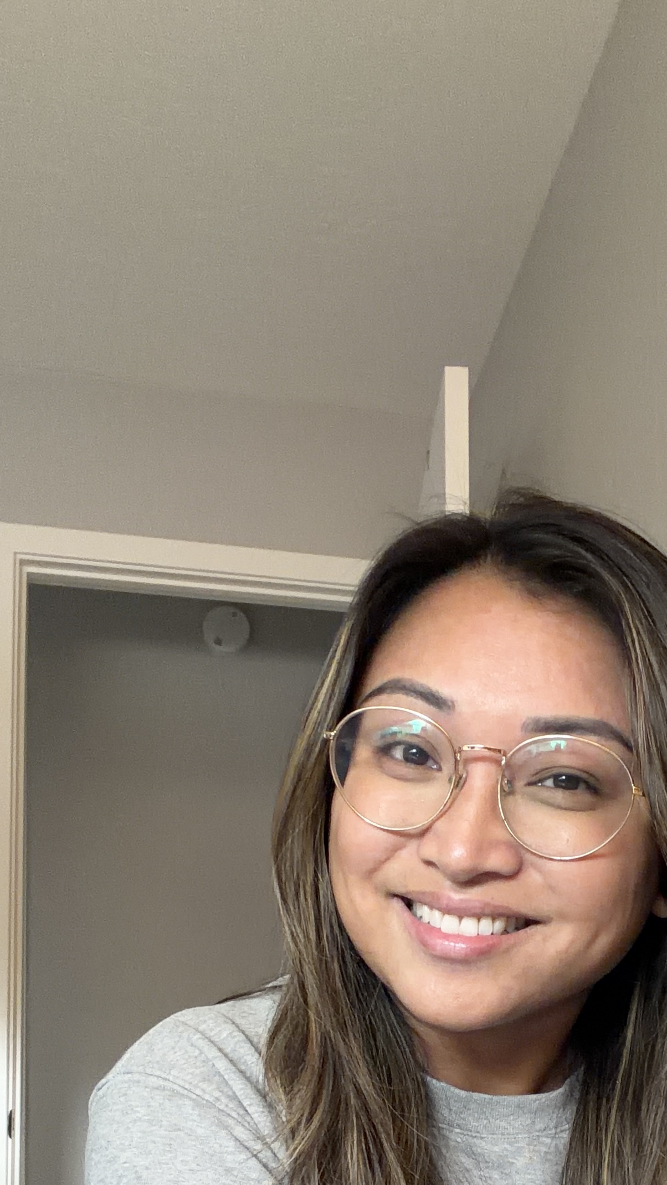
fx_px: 1226
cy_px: 1055
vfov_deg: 46.8
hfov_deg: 30.0
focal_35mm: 39
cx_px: 490
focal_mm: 2.71
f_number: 1.9
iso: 320
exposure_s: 1/48
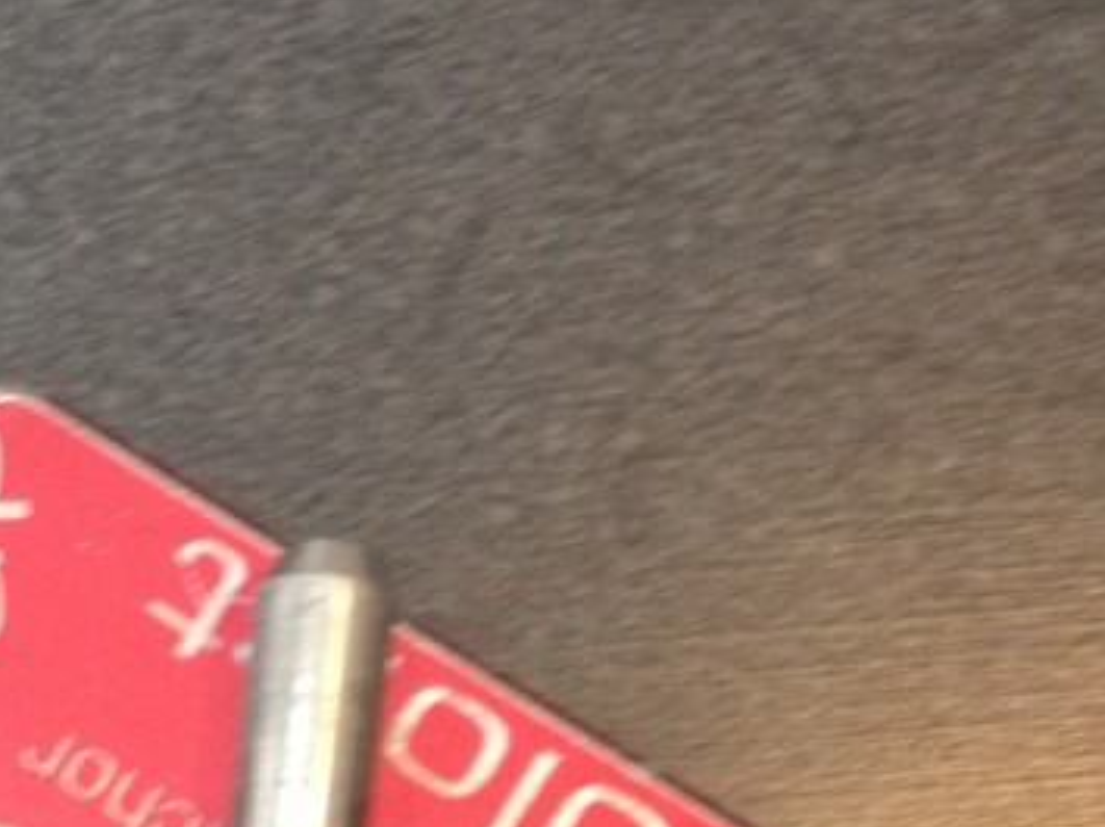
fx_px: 3158
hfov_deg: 19.4
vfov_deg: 14.5
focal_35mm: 99
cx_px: 47
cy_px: 939
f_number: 2.4
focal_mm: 4.28
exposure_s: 1/20
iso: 200
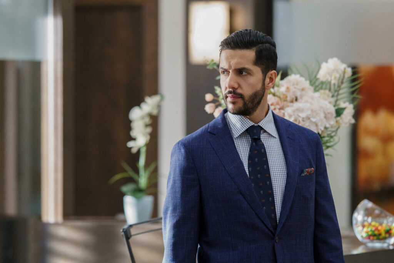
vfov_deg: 6.8
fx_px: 2216
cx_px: 197
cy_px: 132
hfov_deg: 10.2
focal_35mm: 202
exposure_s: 1/125
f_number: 2.2
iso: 3200
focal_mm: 135
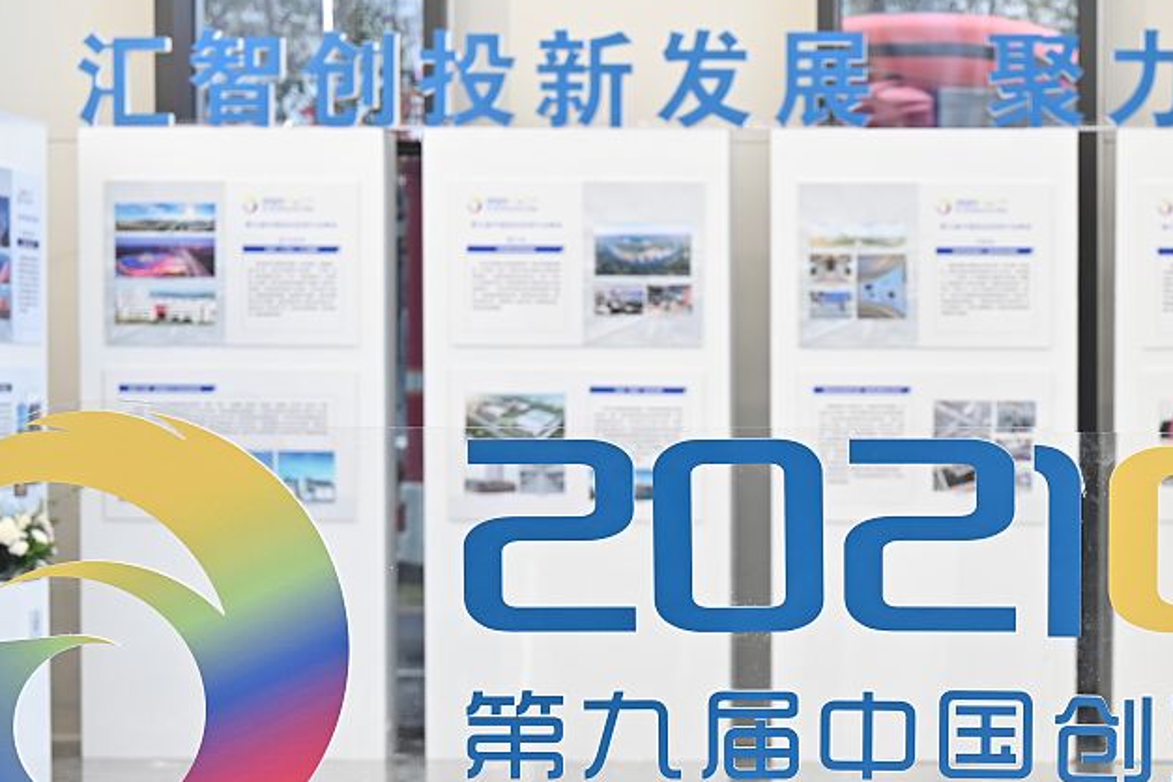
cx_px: 937
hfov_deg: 15.2
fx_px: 4366
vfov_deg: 10.2
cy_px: 636
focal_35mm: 134
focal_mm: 70
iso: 400
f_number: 2.8
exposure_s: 1/200
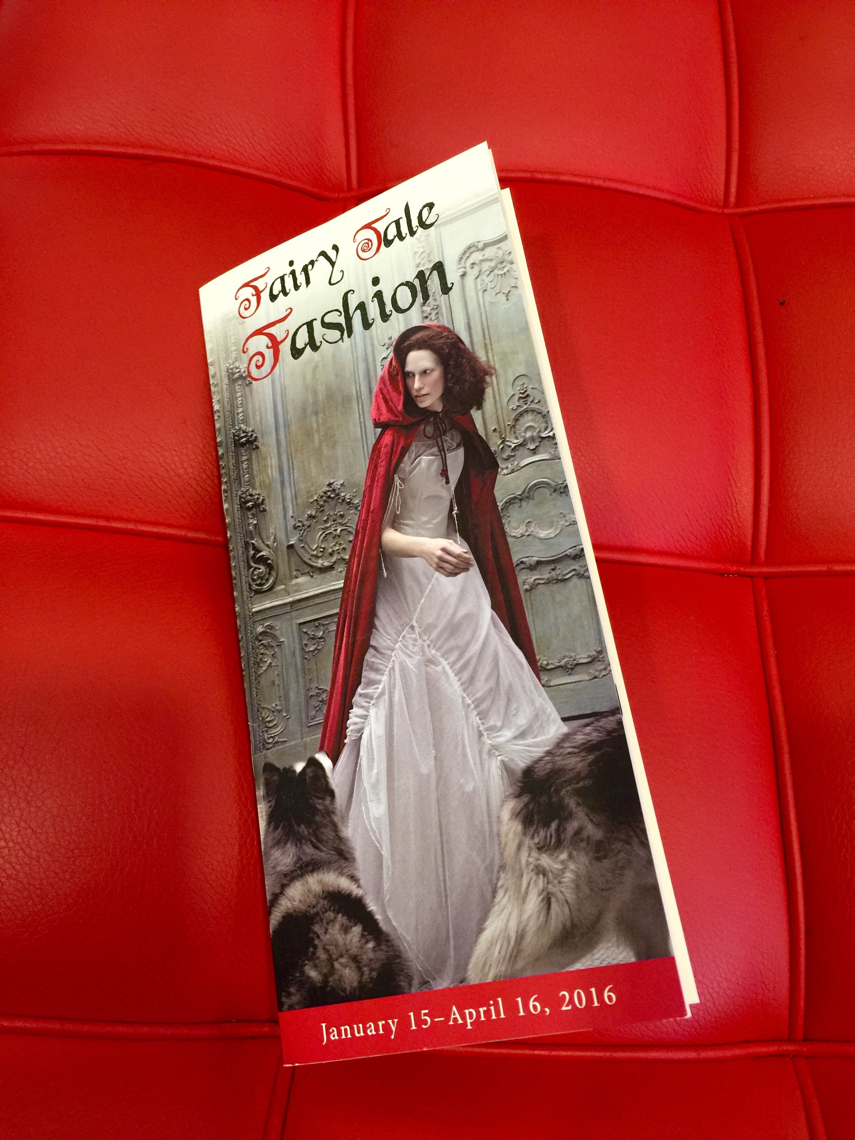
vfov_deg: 61.7
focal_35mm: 29
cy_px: 570
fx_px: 955
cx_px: 428
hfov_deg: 48.2
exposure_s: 1/15
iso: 64
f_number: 2.2
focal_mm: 4.15
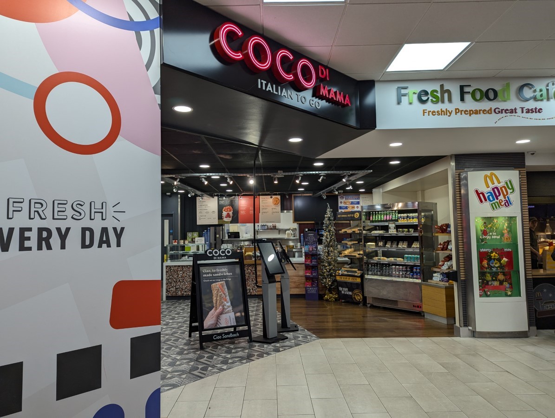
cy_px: 209
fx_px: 385
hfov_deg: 71.5
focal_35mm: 24
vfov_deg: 56.9
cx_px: 278
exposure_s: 1/100
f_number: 1.85
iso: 42
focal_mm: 6.81
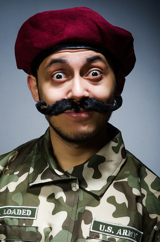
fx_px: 854
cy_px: 121
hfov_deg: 10.7
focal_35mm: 128
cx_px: 80
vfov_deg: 16.1
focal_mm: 85
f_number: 8
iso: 100
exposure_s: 1/200
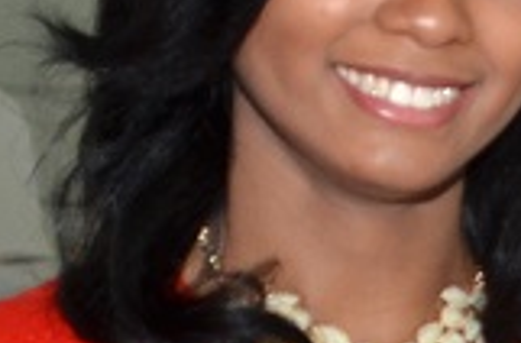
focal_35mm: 314
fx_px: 4527
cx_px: 1566
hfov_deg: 6.1
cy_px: 848
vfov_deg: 4.2
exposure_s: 1/200
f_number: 3
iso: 320
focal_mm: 28
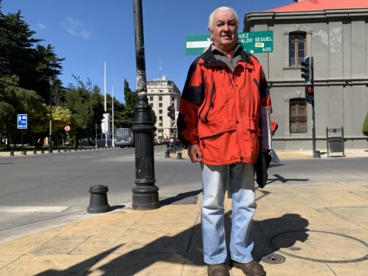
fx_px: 308
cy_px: 133
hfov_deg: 61.5
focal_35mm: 29
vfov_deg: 48.2
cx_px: 203
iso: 25
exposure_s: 1/2208
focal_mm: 4.25
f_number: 1.8
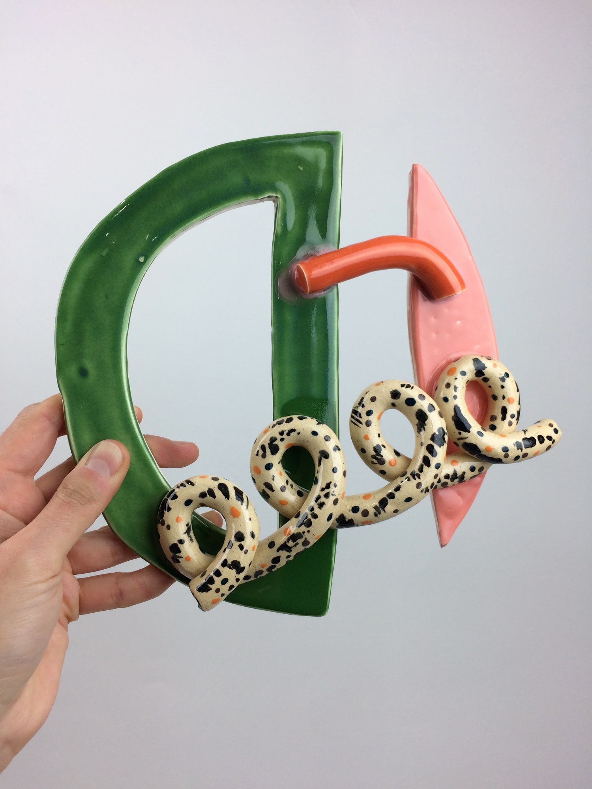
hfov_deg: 48.2
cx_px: 296
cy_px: 394
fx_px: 661
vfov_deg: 61.7
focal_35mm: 29
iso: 32
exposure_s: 1/123
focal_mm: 4.15
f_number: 2.2
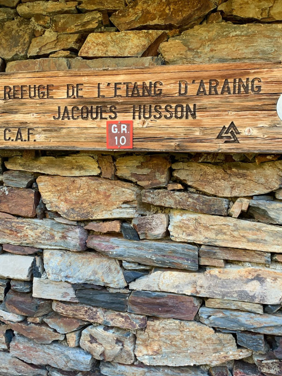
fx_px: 413
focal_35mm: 38
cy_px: 176
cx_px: 139
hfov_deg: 37.7
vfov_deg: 48.9
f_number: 1.8
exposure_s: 1/121
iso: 80
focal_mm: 4.25
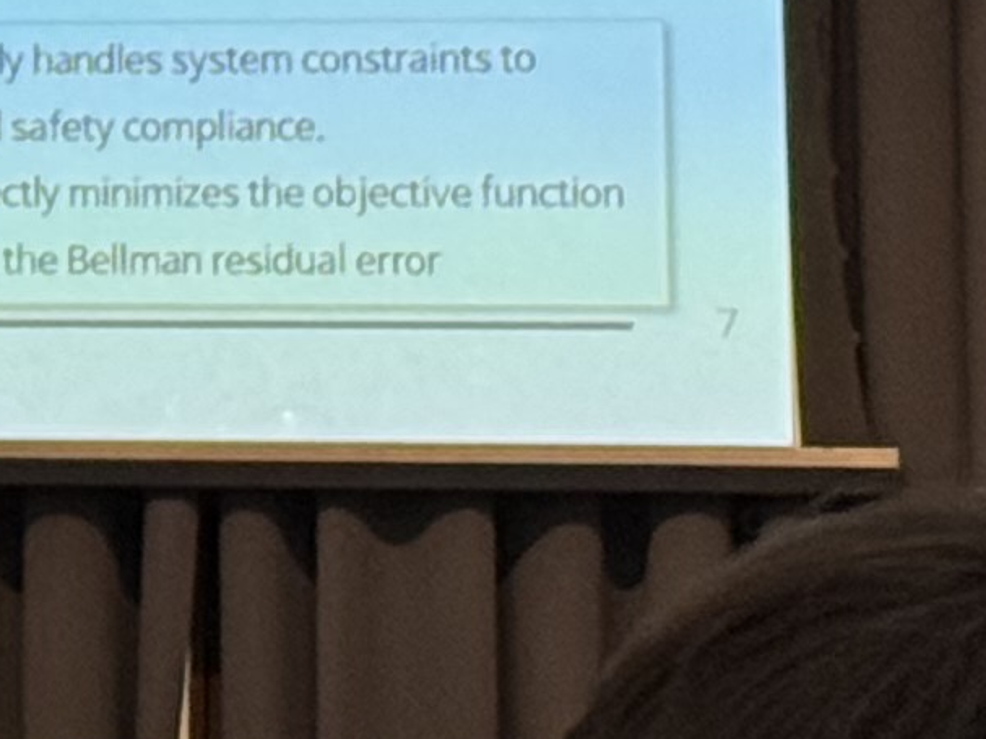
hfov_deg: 6.1
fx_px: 9085
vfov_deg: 4.6
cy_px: -580
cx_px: -932
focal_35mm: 319
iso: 80
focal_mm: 6.76
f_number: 1.78
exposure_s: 1/67
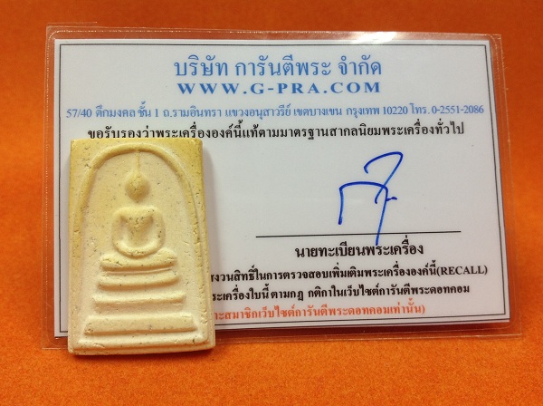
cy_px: 203
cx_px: 272
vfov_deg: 40.6
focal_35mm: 35
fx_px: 548
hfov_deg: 52.7
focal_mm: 4.28
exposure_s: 1/25
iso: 80
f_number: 2.4
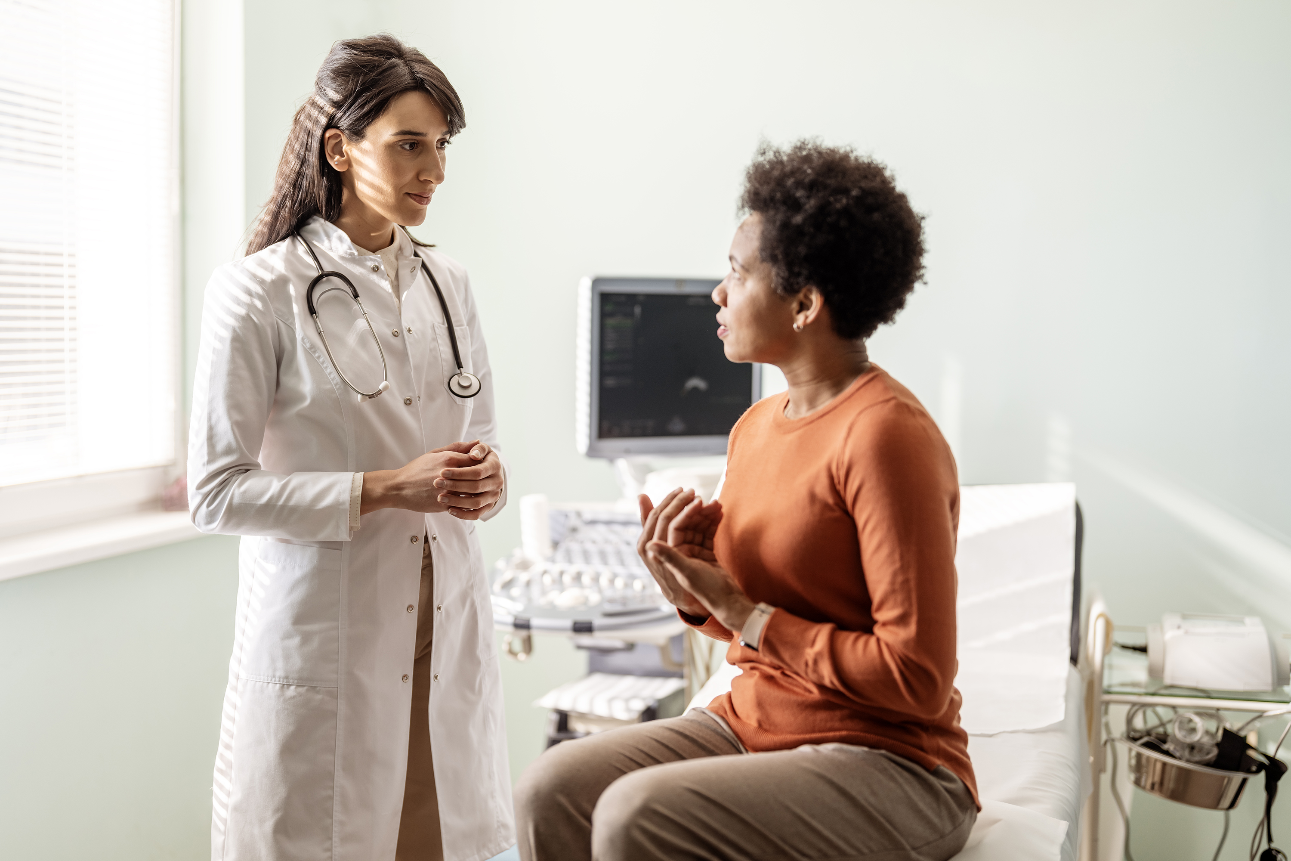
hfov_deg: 39.6
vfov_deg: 27.0
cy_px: 430
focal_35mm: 50
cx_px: 646
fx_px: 1793
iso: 100
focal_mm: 50
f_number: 1.4
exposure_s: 1/400
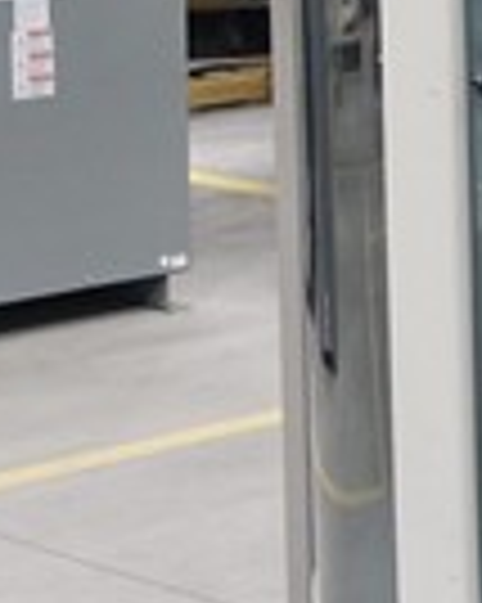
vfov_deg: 11.0
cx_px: 1223
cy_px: -180
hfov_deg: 8.1
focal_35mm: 172
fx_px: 3071
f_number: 1.8
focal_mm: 8.8
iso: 400
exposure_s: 1/30
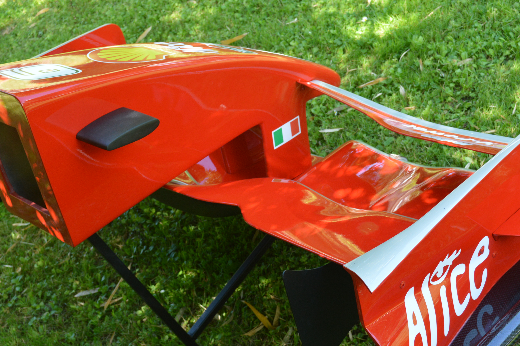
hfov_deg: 35.0
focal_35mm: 57
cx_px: 275
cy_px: 181
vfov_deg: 23.8
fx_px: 823
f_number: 5.6
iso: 400
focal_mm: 26
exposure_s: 1/125
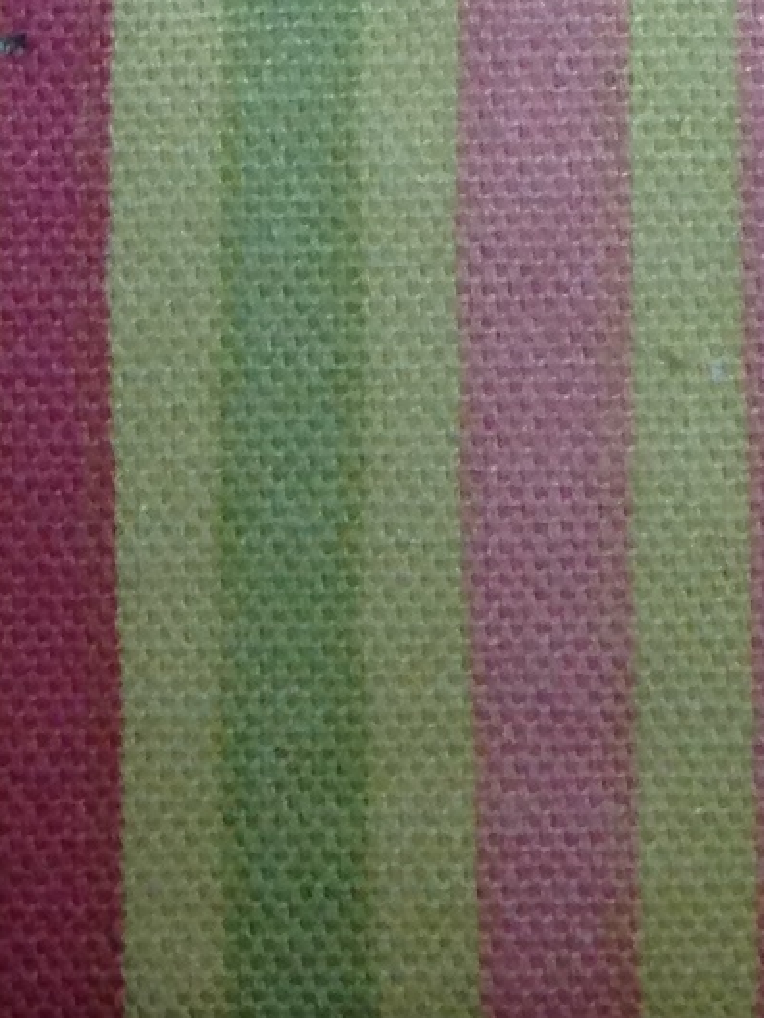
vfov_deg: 7.9
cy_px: -2055
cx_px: 1228
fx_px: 6354
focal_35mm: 216
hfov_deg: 6.8
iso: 50
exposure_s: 1/95
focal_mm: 4.28
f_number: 2.4
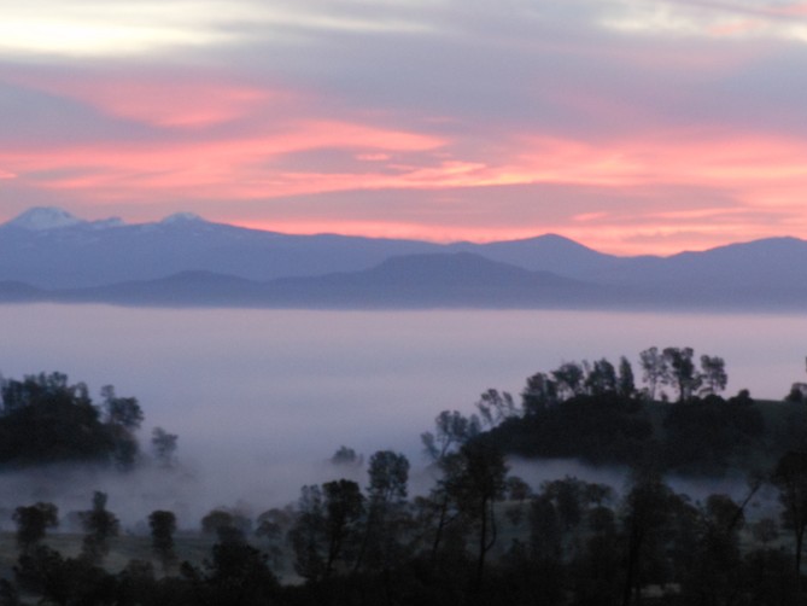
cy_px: 324
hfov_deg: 16.1
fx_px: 2845
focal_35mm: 122
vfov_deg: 12.2
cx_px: 385
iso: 400
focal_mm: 18.3
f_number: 5.4
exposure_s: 1/8
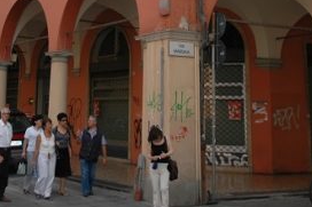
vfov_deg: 22.3
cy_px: -8
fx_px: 504
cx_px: 96
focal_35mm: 58
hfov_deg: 34.0
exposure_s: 1/500
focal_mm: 17
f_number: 2.8
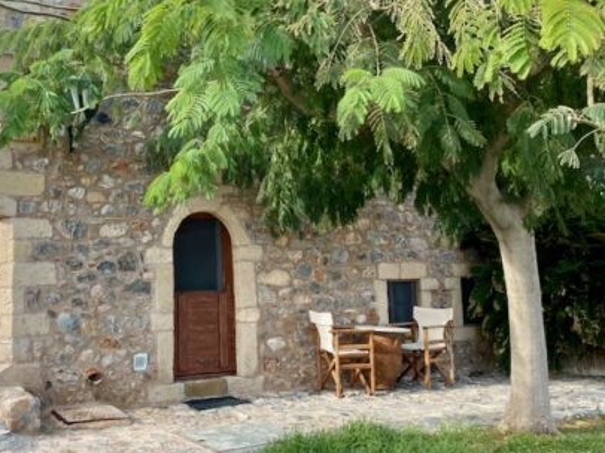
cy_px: 158
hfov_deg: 46.0
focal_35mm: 40
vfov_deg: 35.6
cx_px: 194
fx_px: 699
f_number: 1.8
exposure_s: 1/719
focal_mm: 4.25
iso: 32
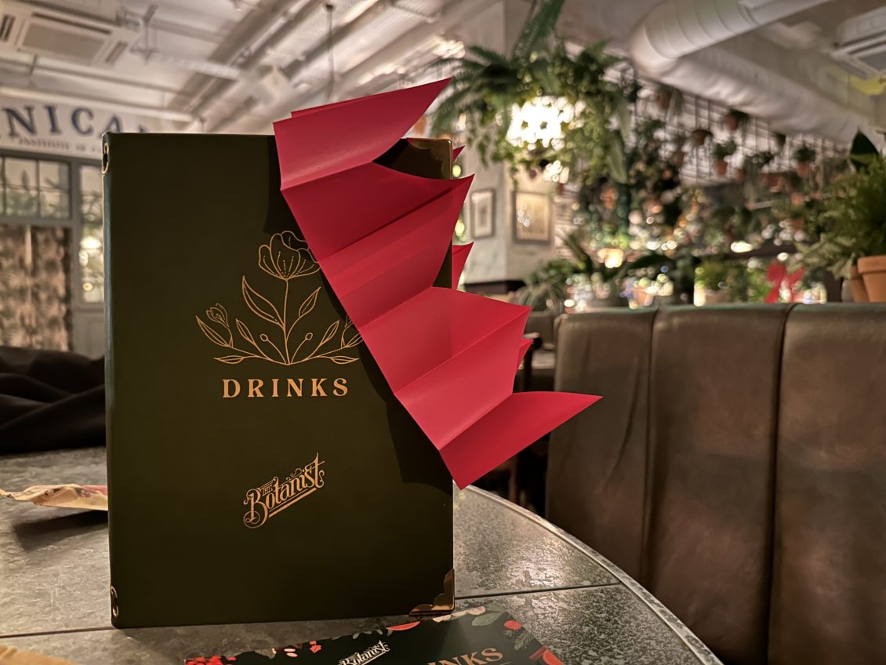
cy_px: 332
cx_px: 443
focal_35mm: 24
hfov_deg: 71.6
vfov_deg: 56.8
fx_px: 614
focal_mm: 6.86
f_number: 1.78
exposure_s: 1/14
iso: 3200
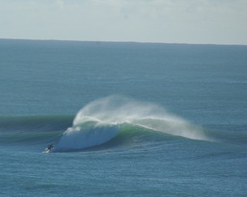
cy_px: 123
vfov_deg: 2.3
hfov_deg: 2.8
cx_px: 41
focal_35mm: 683
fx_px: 4989
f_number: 8
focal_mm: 250
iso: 100
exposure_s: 1/400
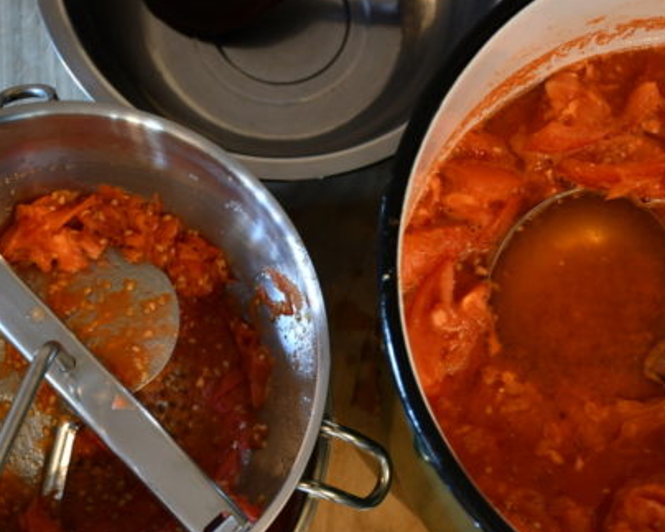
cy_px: 384
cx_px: 334
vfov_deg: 17.6
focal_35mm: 87
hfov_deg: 22.0
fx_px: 1712
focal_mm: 35
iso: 800
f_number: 4.2
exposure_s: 1/13
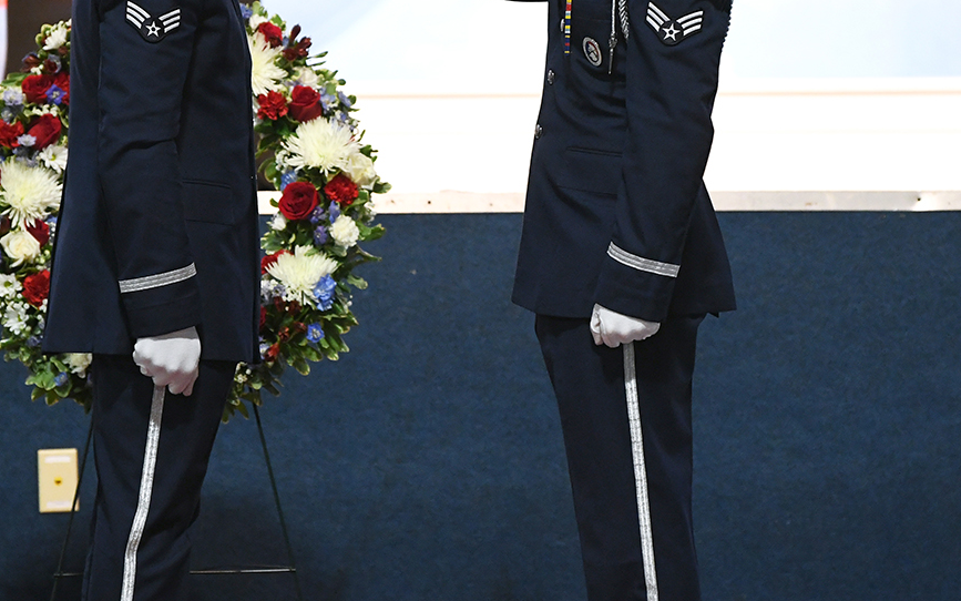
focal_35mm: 349
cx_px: 399
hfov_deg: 6.0
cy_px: 172
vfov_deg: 3.8
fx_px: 9141
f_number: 2.8
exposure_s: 1/60
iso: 2500
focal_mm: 165
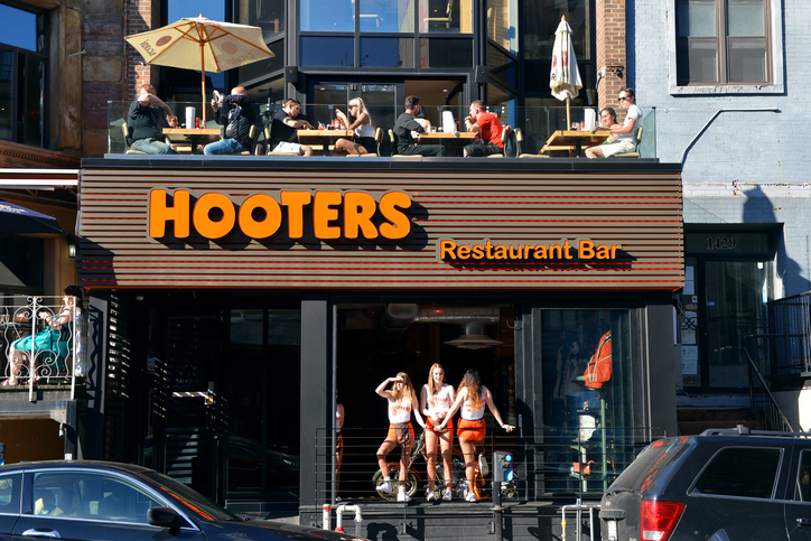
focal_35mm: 52
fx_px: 1172
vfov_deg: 26.0
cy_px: 270
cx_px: 406
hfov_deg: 38.2
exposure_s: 1/250
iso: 200
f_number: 8
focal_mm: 52
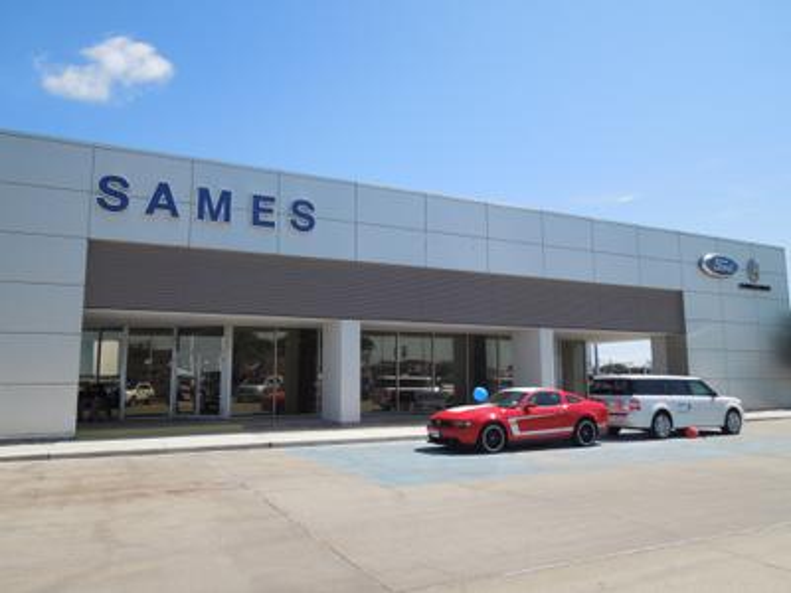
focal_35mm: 25
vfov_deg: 54.9
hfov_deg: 69.4
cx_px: 396
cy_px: 296
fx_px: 571
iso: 100
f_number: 6.6
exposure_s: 1/320
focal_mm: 4.5
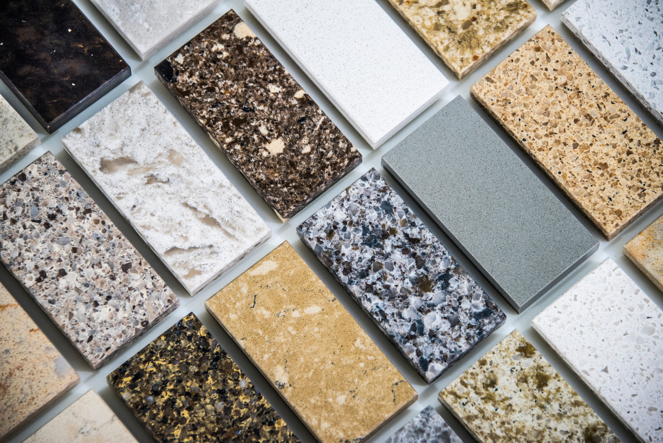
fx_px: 3500
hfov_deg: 10.8
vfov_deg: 7.2
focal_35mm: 190
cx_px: 332
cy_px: 222
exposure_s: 1/250
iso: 400
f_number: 5.6
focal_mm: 190
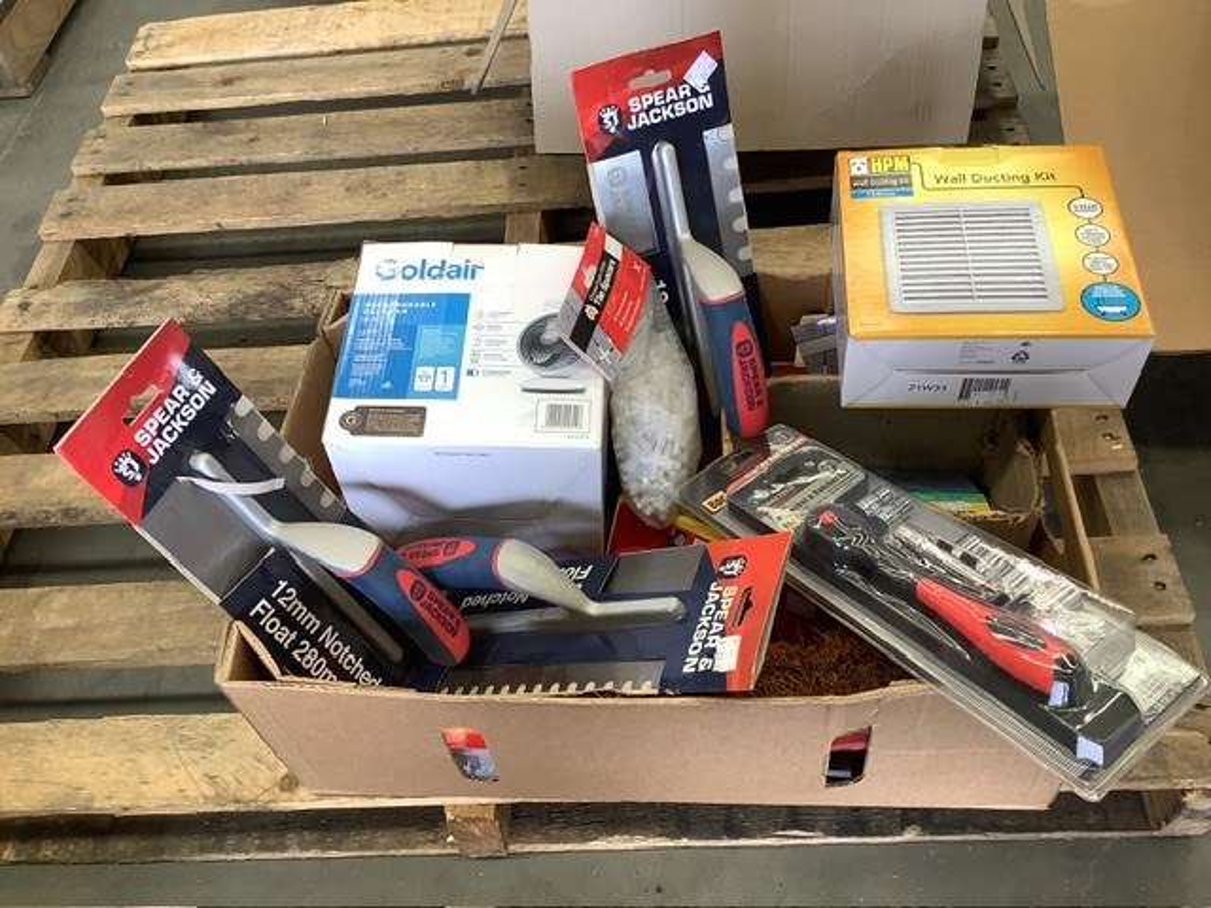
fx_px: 1084
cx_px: 606
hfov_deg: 58.4
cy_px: 454
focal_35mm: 31
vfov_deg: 45.4
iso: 64
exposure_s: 1/50
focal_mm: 3.3
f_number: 2.4
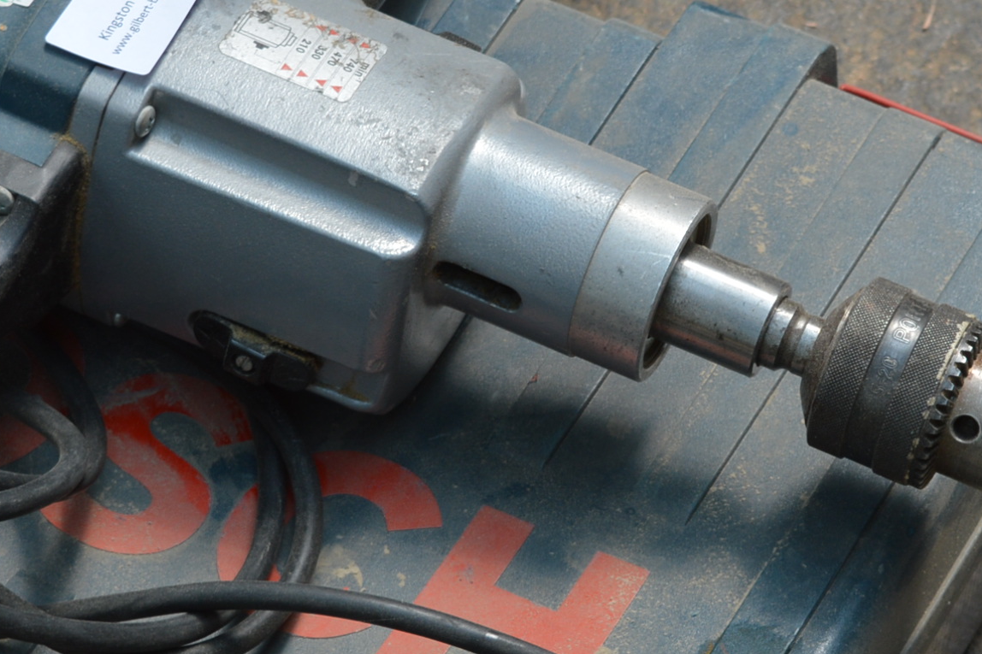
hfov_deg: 12.4
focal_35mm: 165
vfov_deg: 8.3
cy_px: 356
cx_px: 685
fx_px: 4500
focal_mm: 42
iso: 200
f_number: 5.6
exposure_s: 1/125
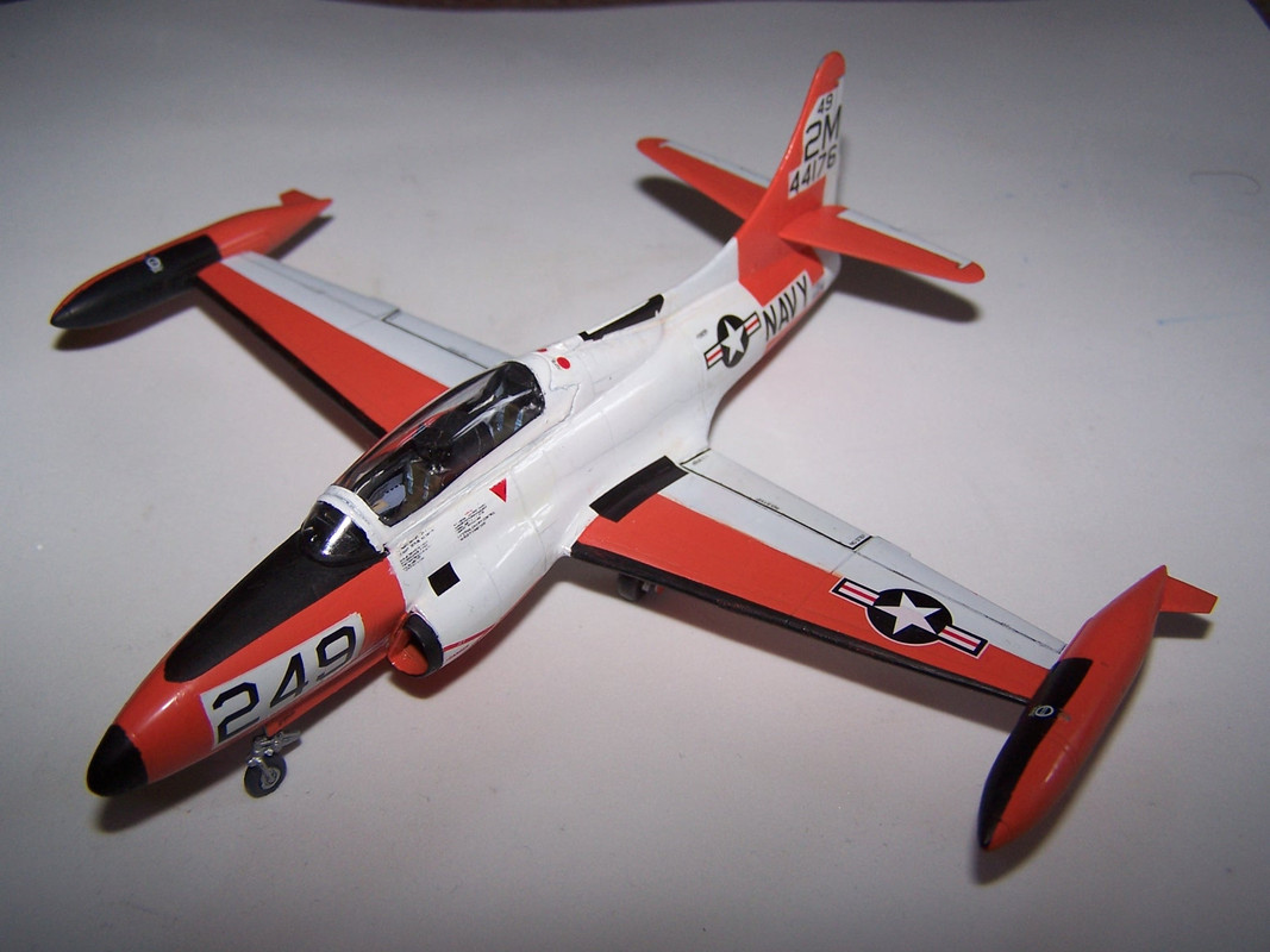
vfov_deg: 37.7
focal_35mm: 38
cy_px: 476
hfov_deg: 49.0
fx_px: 1394
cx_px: 635
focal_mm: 6.3
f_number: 2.8
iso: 80
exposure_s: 1/60
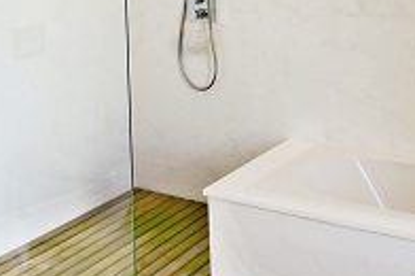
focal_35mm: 59
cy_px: -86
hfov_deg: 33.2
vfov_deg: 20.9
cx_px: 85
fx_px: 677
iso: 100
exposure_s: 1/13
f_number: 7.1
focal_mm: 11
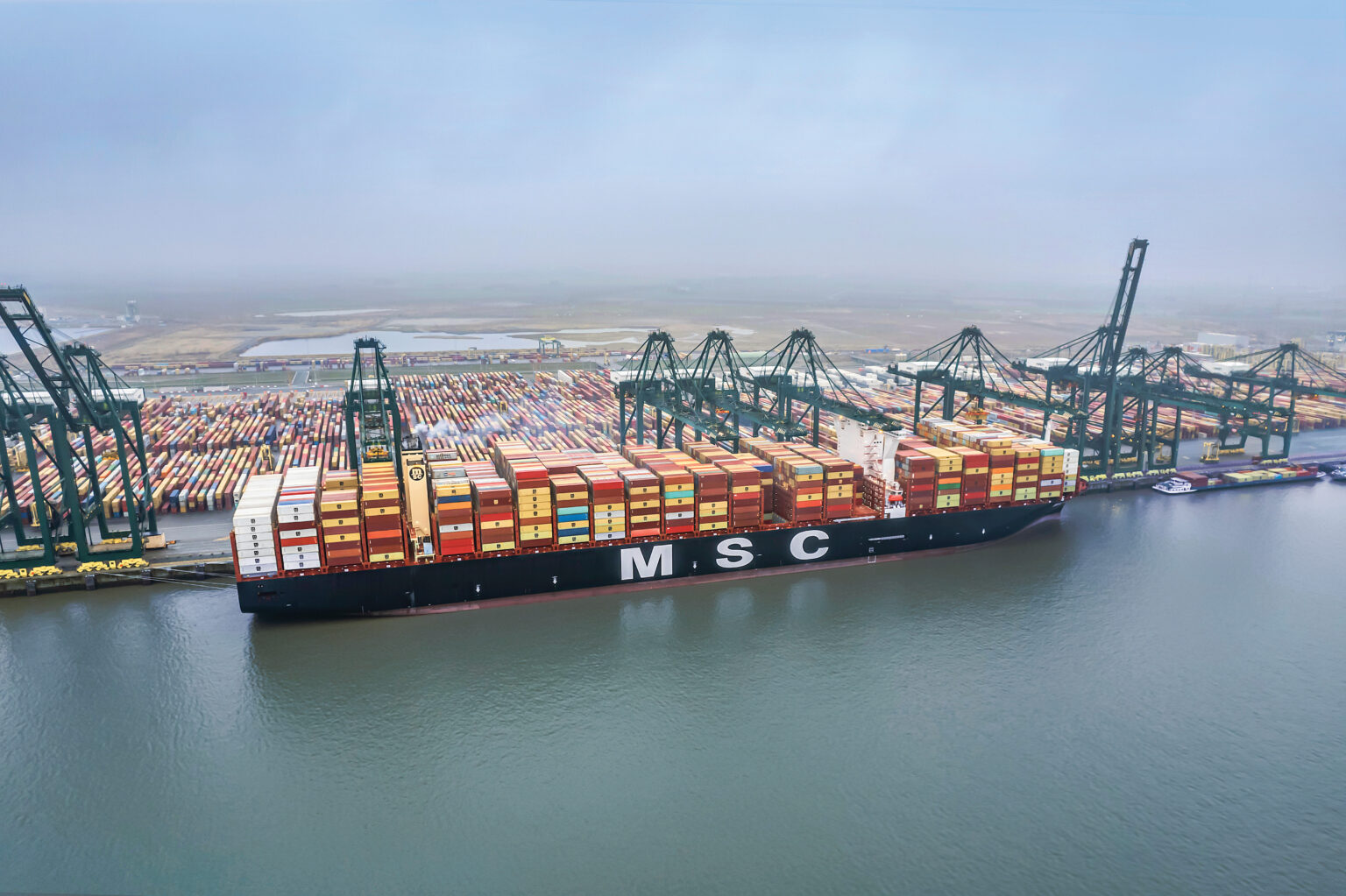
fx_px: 822
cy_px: 448
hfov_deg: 78.6
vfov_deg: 57.2
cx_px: 673
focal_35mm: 22
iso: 100
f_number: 2.8
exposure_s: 1/90
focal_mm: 8.38
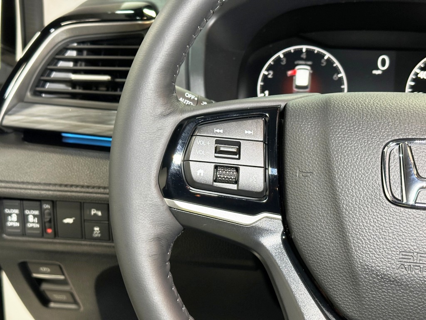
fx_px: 591
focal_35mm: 48
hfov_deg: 39.7
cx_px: 213
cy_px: 160
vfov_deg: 30.3
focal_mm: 6.86
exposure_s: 1/30
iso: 500
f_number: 1.78
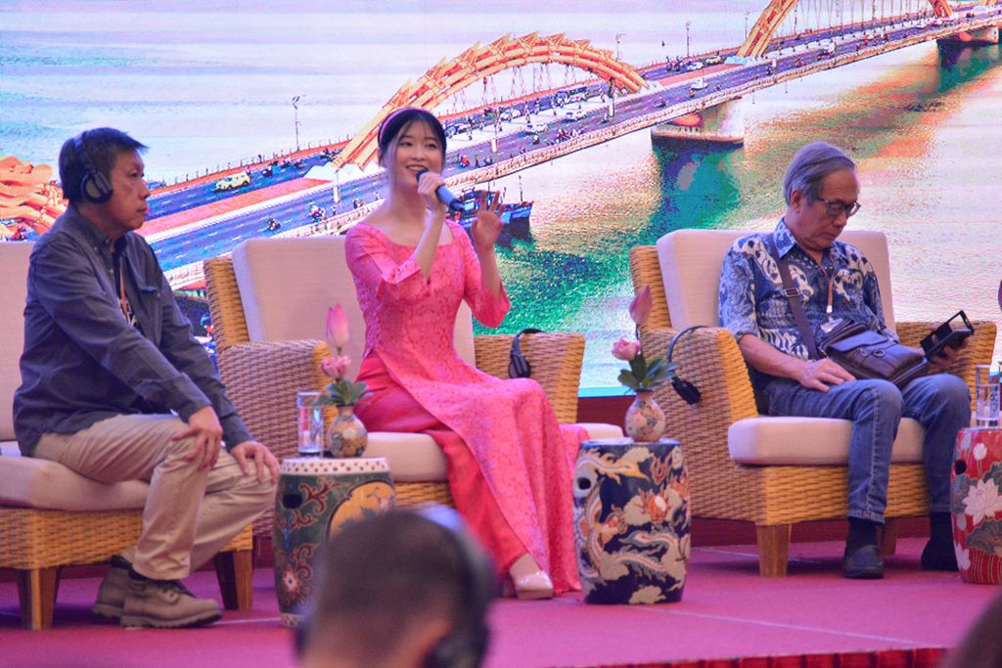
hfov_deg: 10.5
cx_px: 501
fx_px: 5428
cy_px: 334
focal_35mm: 195
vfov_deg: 7.0
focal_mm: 130
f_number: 4.8
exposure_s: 1/125
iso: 2500
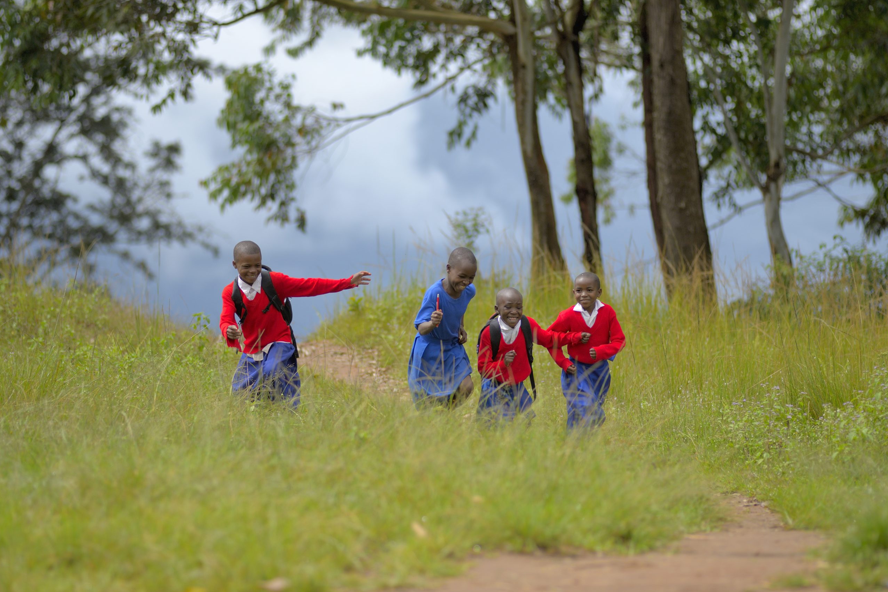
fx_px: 4464
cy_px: 297
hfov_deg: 11.4
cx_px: 446
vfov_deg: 7.6
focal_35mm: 181
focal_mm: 180
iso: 400
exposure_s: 1/5000
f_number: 2.8
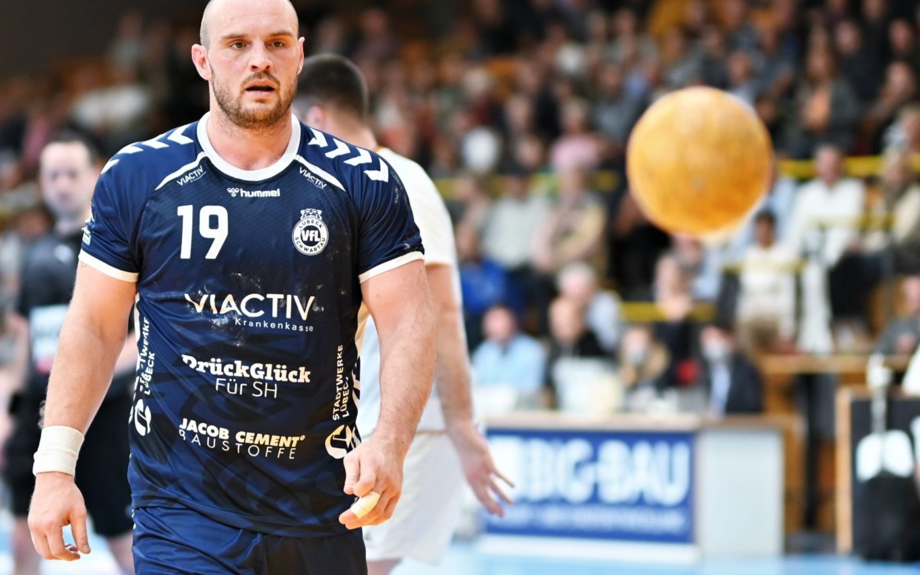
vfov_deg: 9.9
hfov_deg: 15.8
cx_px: 463
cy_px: 268
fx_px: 3309
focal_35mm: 132
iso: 450
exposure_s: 1/1000
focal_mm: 85
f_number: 1.4
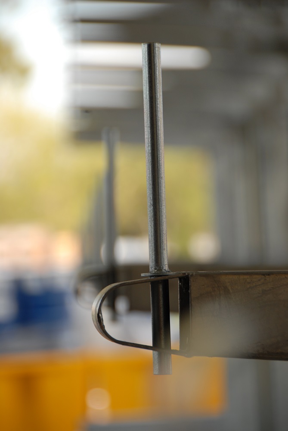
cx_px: 144
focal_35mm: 225
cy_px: 216
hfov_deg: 6.1
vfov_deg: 9.1
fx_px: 2693
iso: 160
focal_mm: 150
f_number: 5.6
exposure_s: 1/125
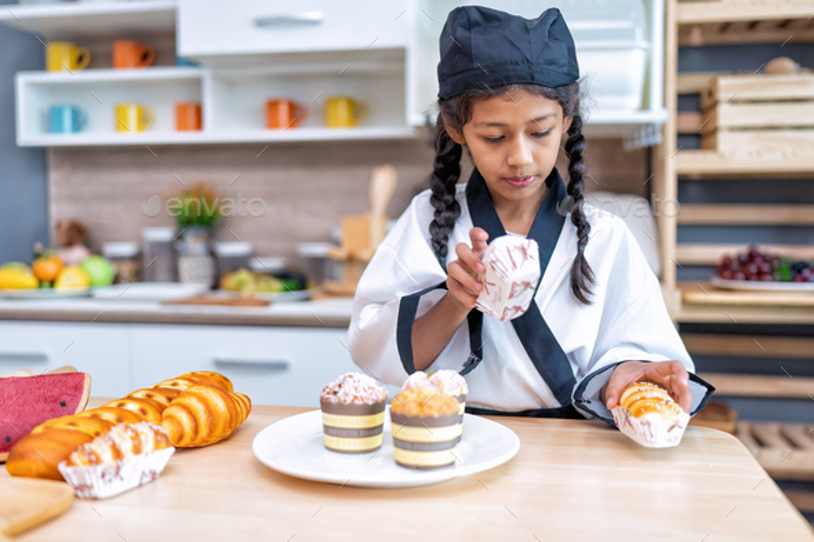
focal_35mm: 35
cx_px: 407
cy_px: 271
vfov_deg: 37.8
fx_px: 791
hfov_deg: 54.4
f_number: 1.4
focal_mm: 35
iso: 320
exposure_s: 1/640
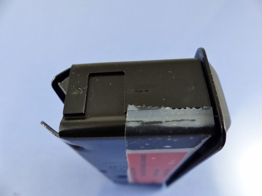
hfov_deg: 69.4
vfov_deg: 54.9
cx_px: 131
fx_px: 189
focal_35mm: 25
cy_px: 98
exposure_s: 1/125
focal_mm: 4.5
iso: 400
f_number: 2.8
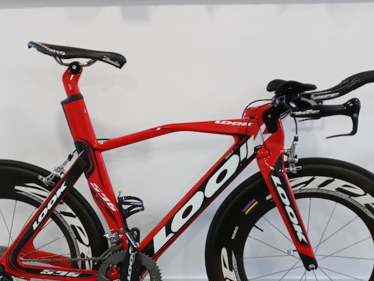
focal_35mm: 41
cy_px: 198
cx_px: 169
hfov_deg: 45.7
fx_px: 443
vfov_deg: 34.7
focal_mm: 3.61
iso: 300
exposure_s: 1/30
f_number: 1.8
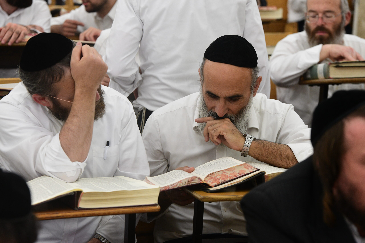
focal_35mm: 110
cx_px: 182
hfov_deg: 18.6
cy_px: 122
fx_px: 1115
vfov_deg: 12.5
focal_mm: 110
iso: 2000
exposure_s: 1/500
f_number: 5.6
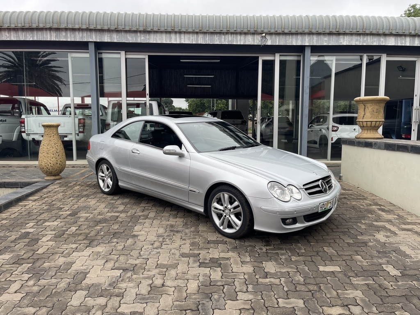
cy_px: 158
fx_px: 315
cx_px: 210
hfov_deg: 67.3
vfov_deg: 53.1
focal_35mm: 26
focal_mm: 5.1
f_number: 1.6
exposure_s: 1/403
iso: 32
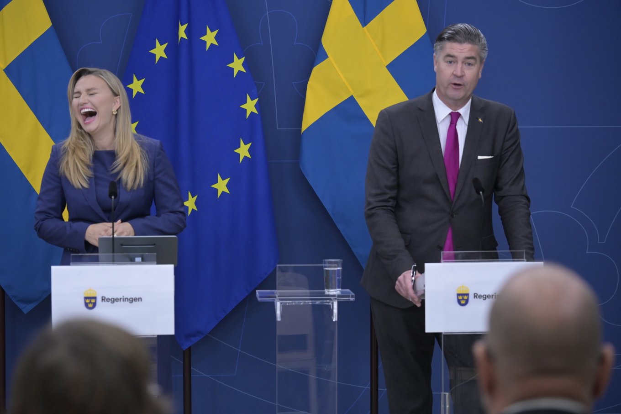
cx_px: 310
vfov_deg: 13.8
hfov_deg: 20.6
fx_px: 1707
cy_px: 207
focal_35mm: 99
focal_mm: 99
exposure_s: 1/500
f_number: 4
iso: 2500
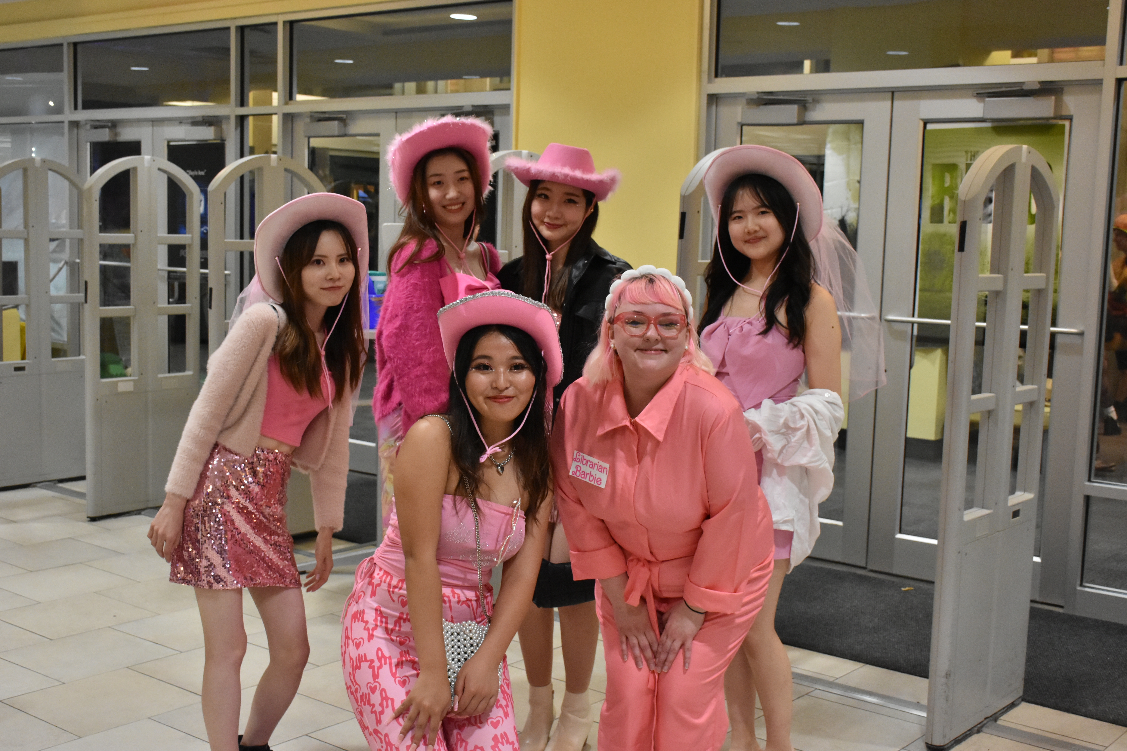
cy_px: 376
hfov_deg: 43.6
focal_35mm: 45
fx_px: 1409
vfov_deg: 29.9
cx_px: 564
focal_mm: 30
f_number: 5.6
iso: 2500
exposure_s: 1/125
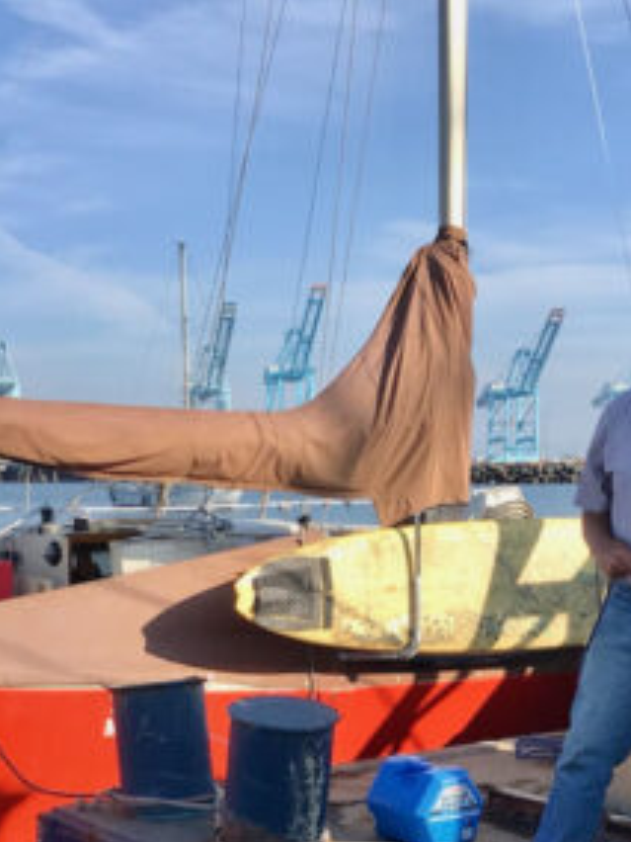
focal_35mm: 63
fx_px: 1531
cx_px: 278
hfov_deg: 23.3
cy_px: 637
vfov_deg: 30.2
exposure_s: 1/1709
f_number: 1.8
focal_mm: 3.99
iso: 20
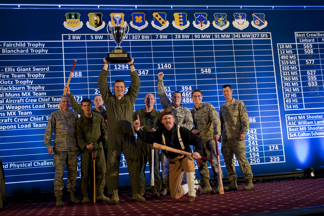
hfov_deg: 55.8
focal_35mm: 34
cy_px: 108
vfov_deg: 38.8
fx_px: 306
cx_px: 162
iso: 400
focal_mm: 34
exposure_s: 1/125
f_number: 2.8
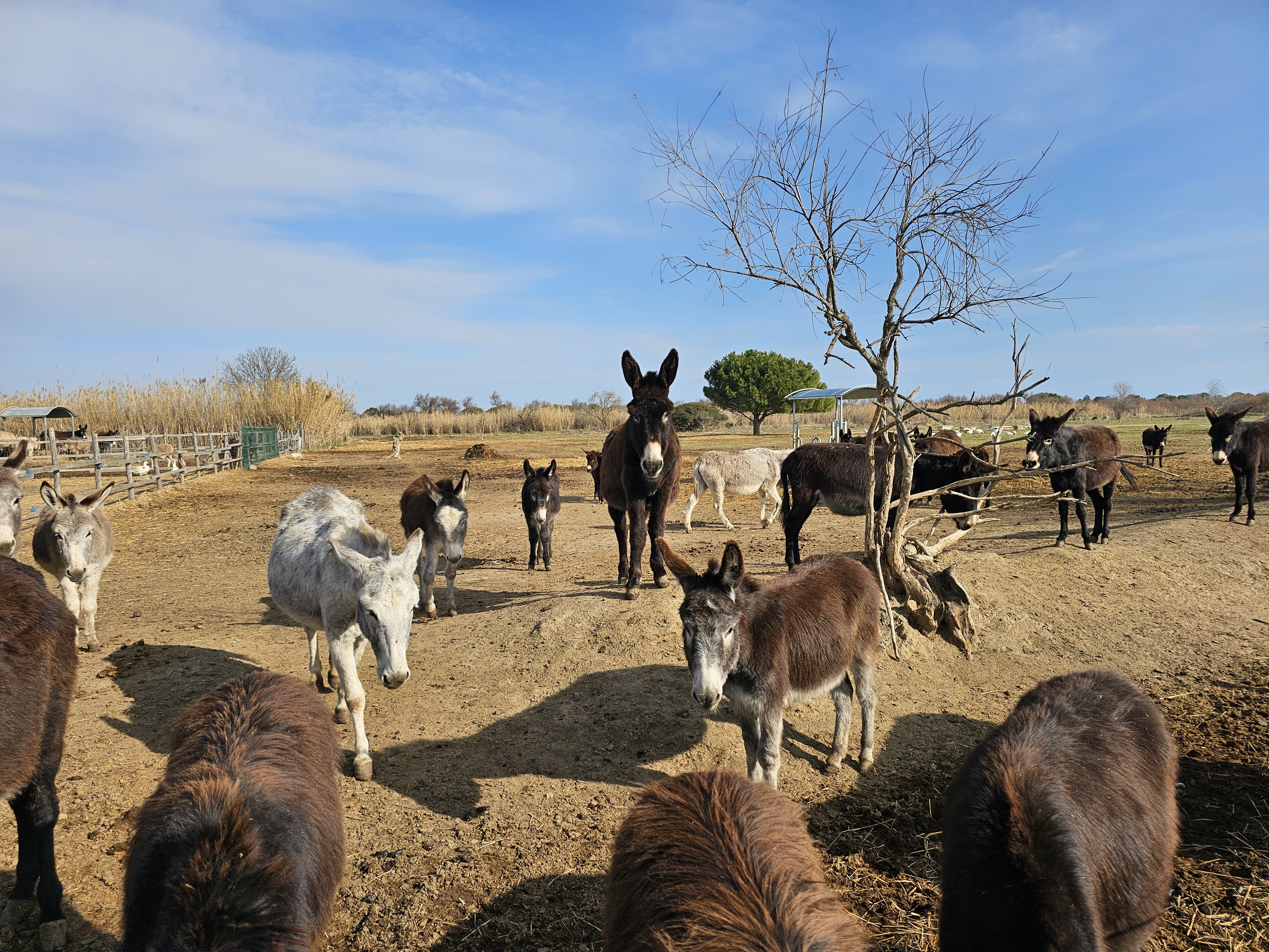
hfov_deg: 73.9
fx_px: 843
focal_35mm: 23
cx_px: 634
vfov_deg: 58.9
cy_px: 476
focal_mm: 6.3
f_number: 1.7
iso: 10
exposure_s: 1/1365
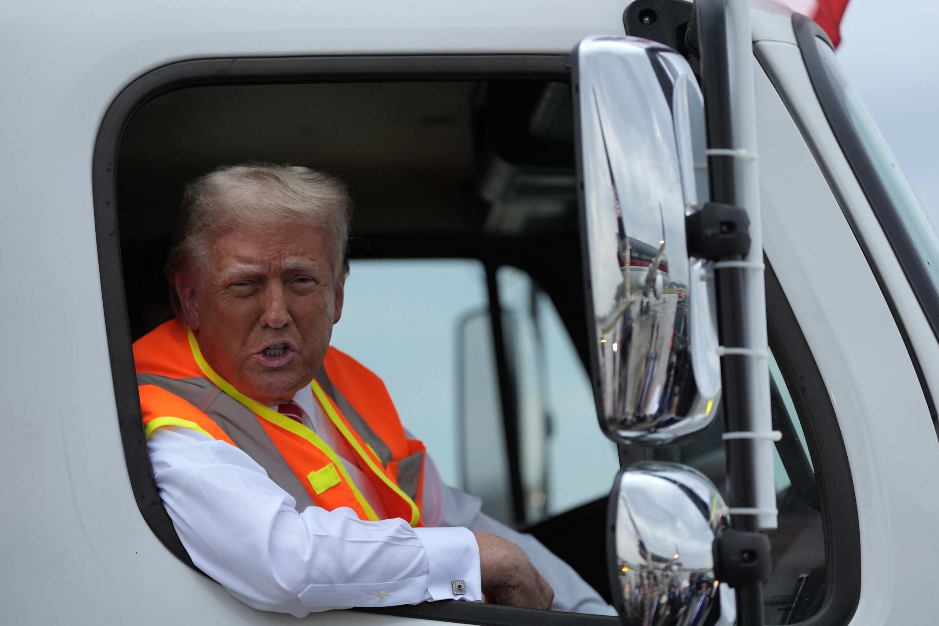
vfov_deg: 9.9
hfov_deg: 14.9
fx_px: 3599
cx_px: 470
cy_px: 313
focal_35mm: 138
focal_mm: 138
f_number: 2.8
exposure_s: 1/500
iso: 2000
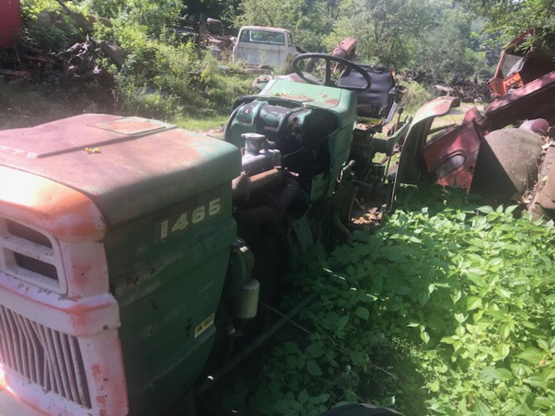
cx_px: 278
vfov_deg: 49.7
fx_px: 449
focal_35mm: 28
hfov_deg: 63.4
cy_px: 208
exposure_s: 1/389
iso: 20
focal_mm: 3.99
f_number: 1.8
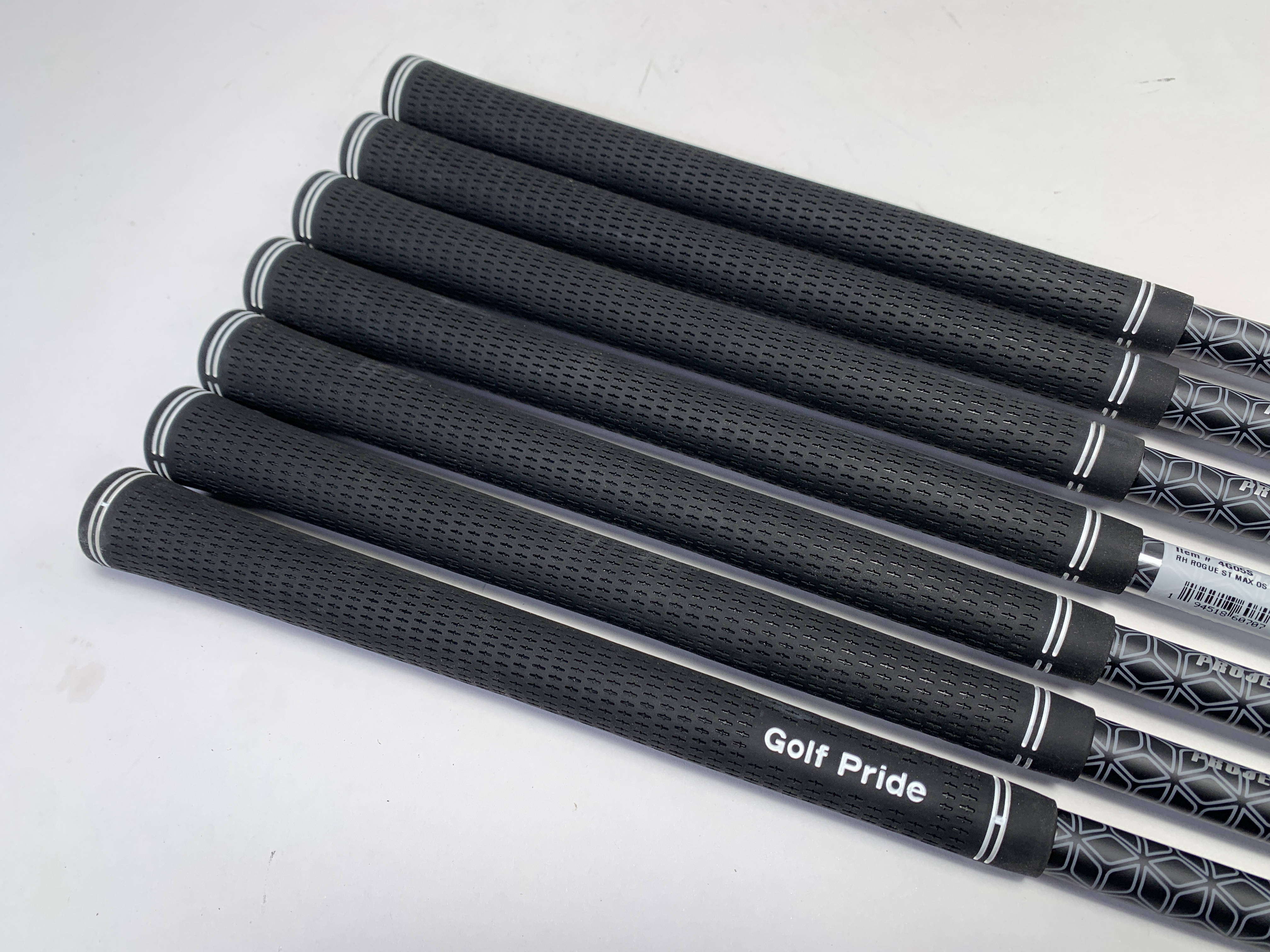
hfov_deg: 67.3
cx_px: 635
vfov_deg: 53.1
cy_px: 476
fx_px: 954
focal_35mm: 26
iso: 25
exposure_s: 1/179
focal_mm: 4.25
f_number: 1.8
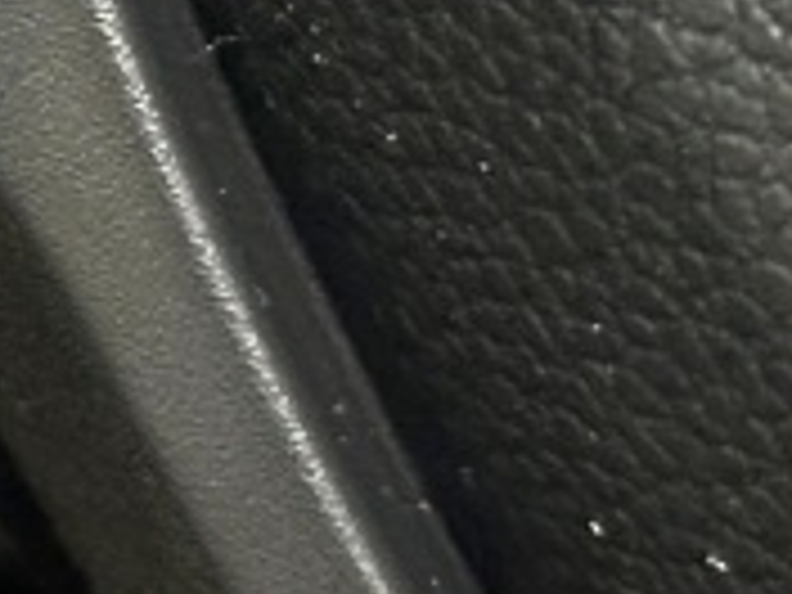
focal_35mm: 279
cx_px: -855
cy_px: -711
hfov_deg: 6.8
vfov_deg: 5.2
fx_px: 6383
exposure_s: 1/40
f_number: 1.78
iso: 320
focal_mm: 6.86
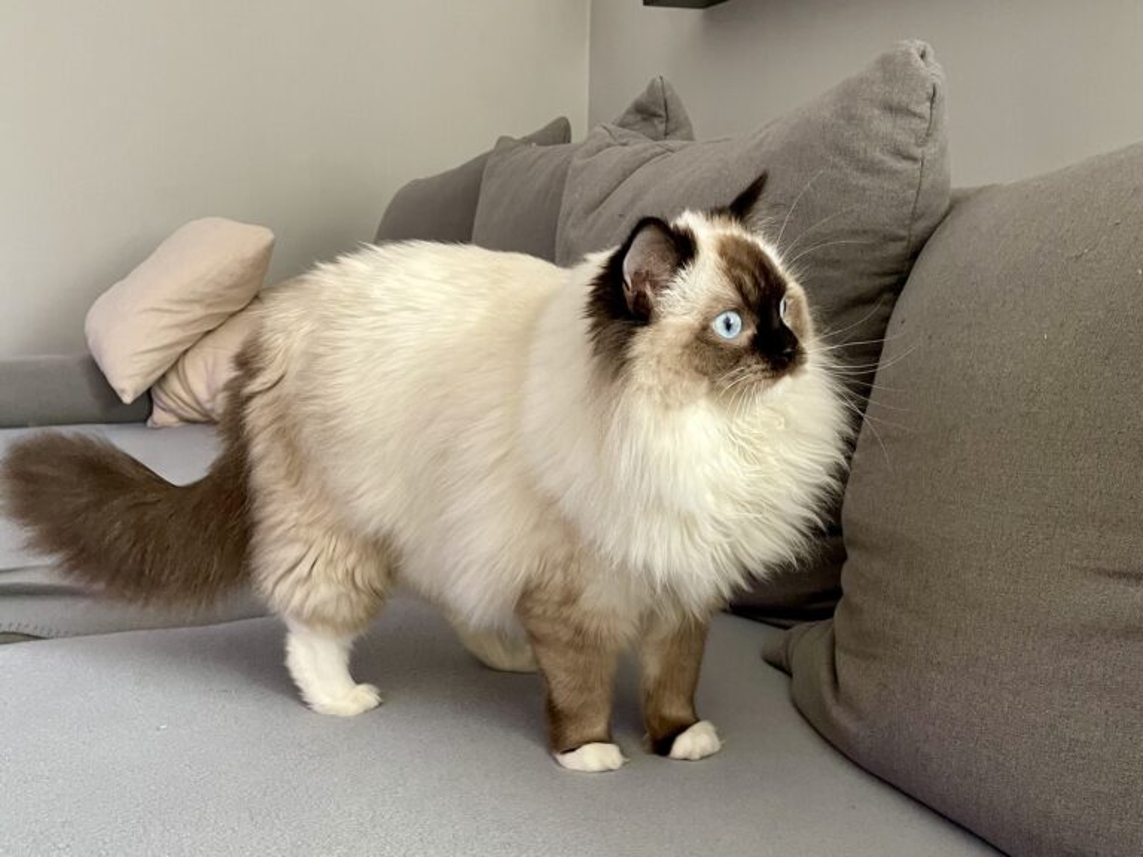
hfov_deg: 67.3
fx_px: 859
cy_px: 428
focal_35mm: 26
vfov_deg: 53.1
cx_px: 572
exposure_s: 1/60
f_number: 1.6
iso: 250
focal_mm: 4.2
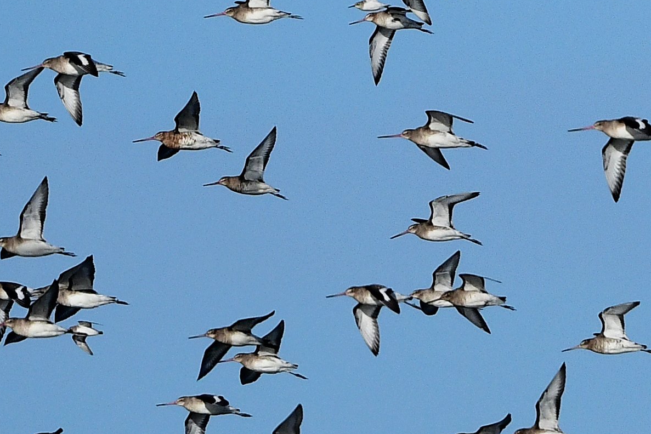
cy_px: -350
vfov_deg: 0.4
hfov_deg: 0.6
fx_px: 63611
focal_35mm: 3517
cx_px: 641
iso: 400
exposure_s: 1/5000
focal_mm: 500
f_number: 5.6
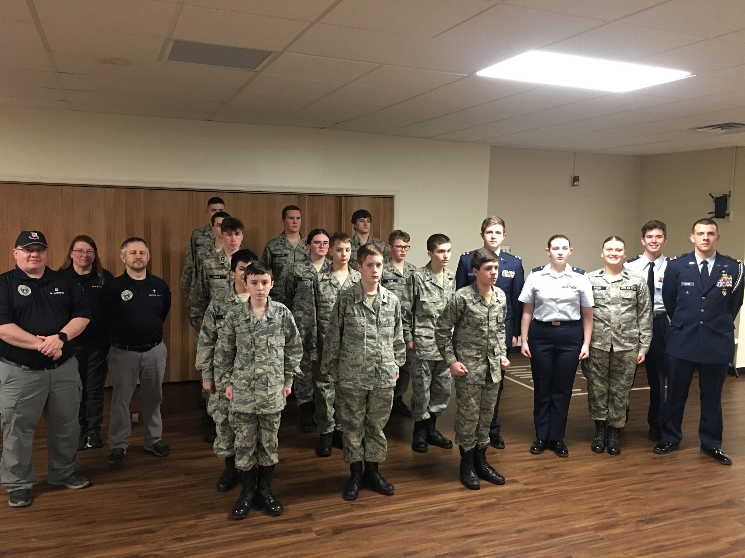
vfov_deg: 48.2
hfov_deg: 61.7
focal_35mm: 29
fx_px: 624
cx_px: 372
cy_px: 279
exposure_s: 1/15
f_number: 2.2
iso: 125
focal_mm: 4.15
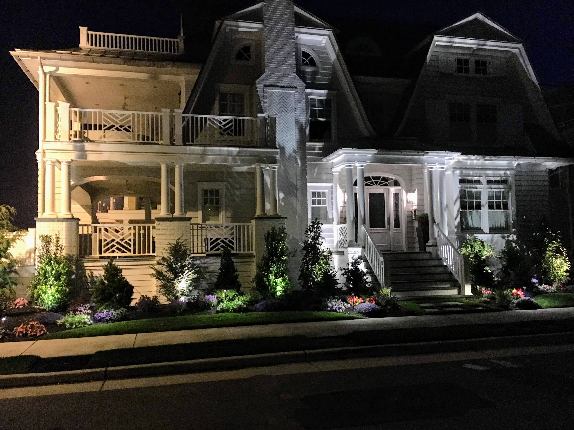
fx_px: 481
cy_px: 215
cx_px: 287
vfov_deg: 48.2
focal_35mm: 29
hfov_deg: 61.7
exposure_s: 1/15
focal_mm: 4.15
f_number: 2.2
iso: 500
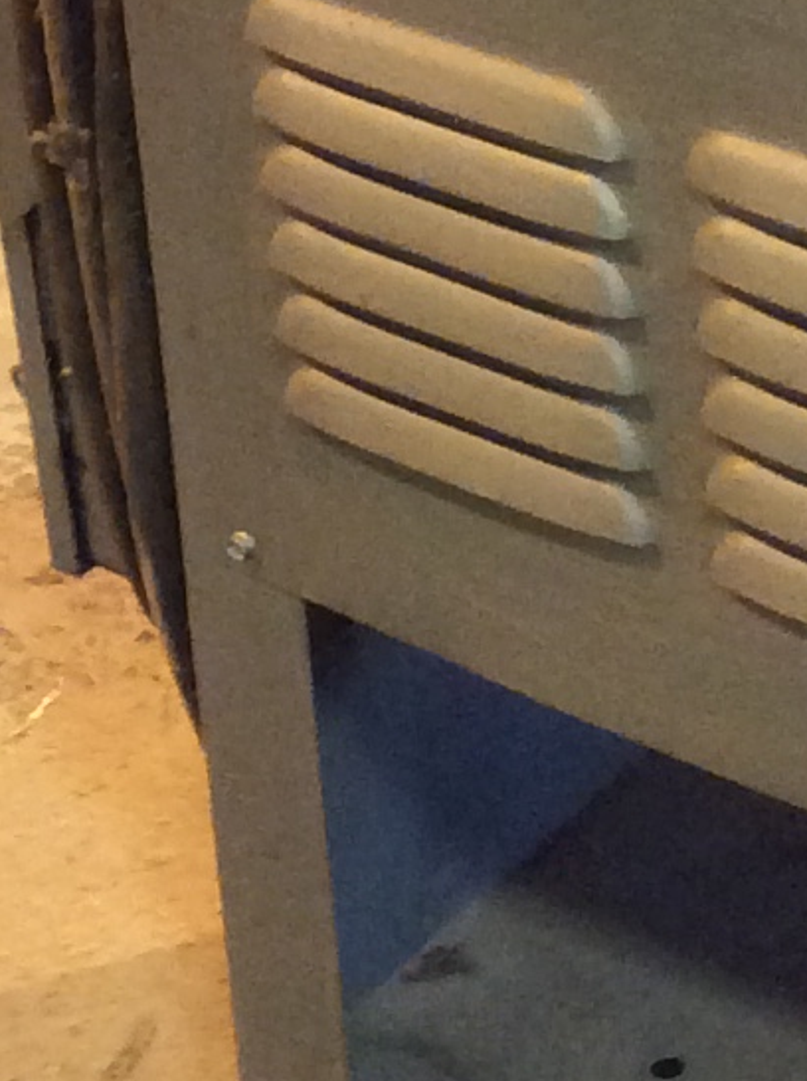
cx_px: 995
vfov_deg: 12.7
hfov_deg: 9.6
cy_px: -170
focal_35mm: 152
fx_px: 4736
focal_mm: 3.3
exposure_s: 1/24
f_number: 2.4
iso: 200
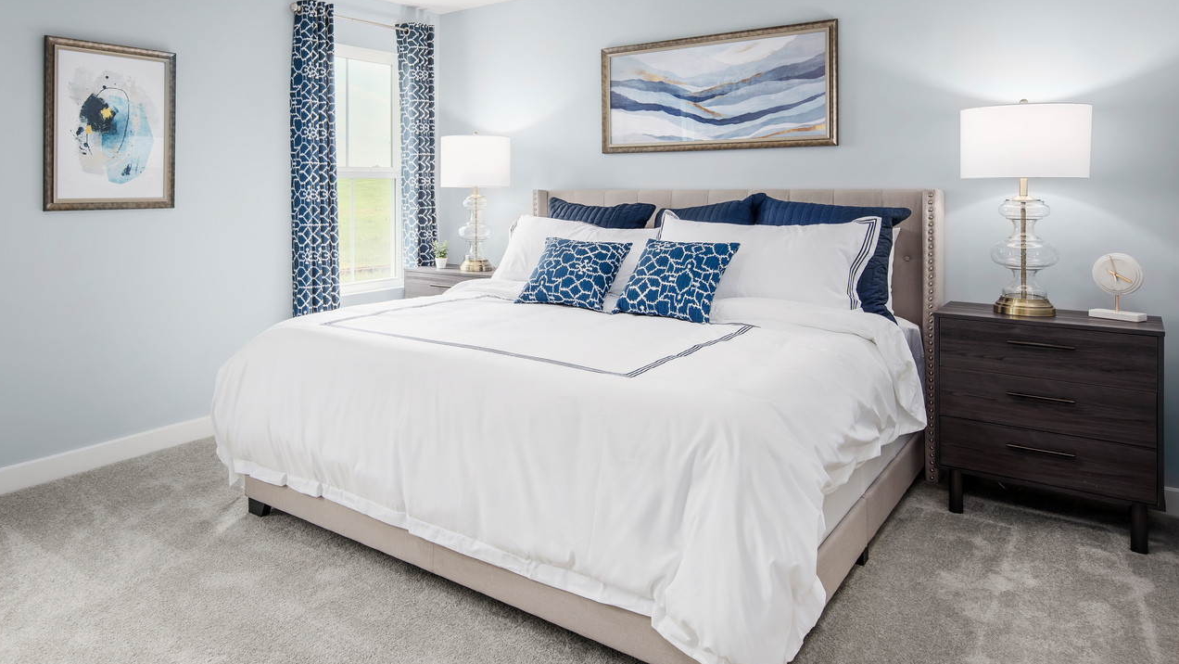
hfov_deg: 72.9
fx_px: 782
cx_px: 449
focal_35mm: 25
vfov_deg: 45.8
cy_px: 267
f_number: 9
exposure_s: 1/250
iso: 200
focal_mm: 19
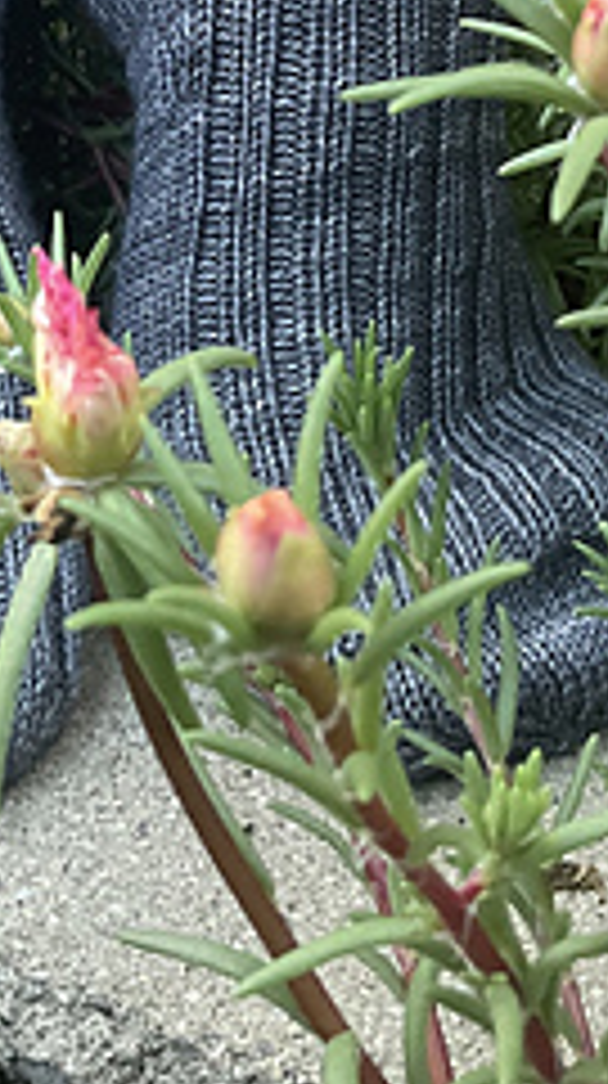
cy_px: -234
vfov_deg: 23.1
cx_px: 23
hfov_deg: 14.2
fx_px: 2415
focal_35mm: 84
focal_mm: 3
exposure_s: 1/84
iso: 64
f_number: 1.8
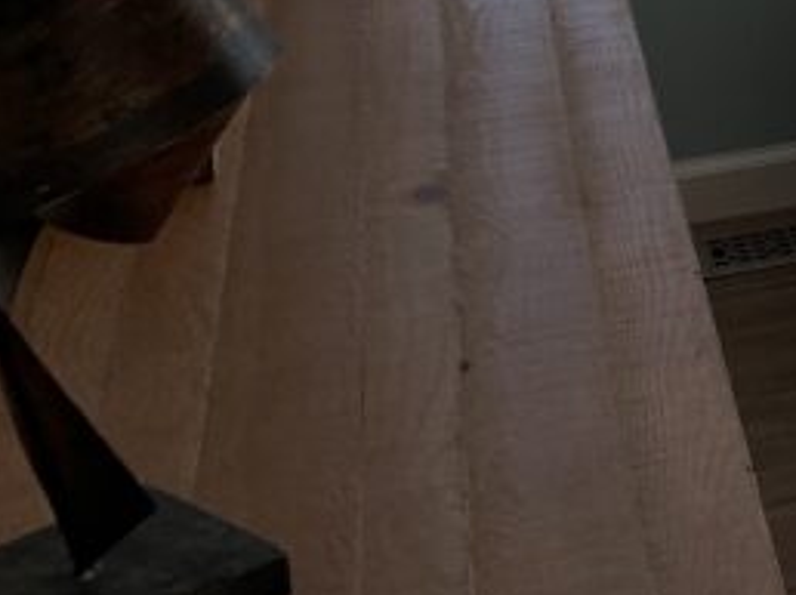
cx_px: 1632
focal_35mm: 118
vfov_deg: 11.6
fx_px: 2711
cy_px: -499
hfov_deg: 13.9
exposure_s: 1/165
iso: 25
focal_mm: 4.25
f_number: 1.8
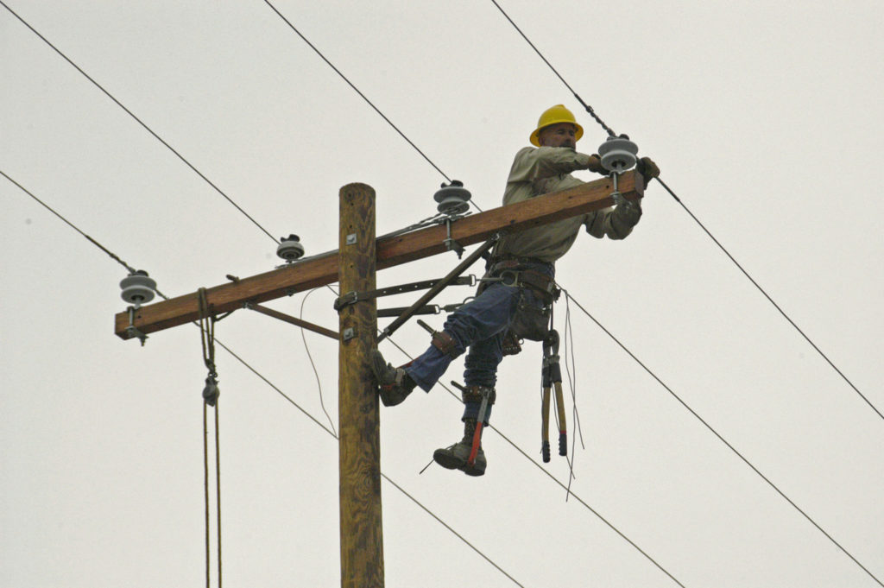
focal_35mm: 138
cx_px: 442
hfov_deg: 14.9
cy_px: 294
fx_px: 3386
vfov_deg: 9.9
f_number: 8
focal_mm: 92
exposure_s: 1/1000
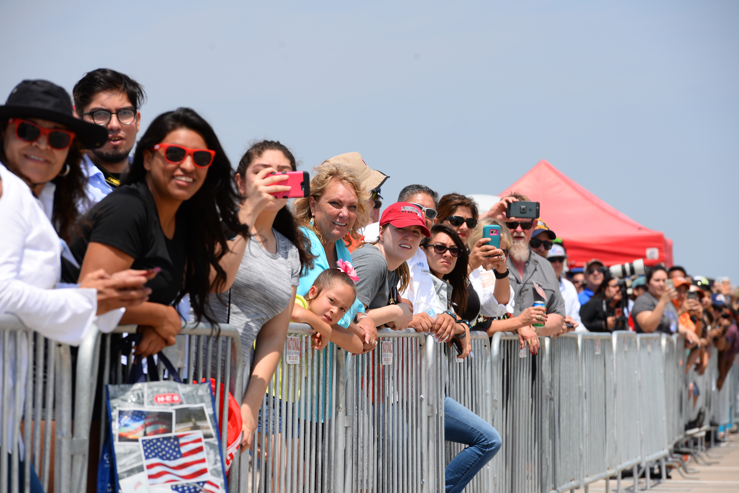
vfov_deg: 7.2
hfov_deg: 10.8
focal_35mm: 191
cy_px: 246
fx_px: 3920
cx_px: 369
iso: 100
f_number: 8
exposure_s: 1/400
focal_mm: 190
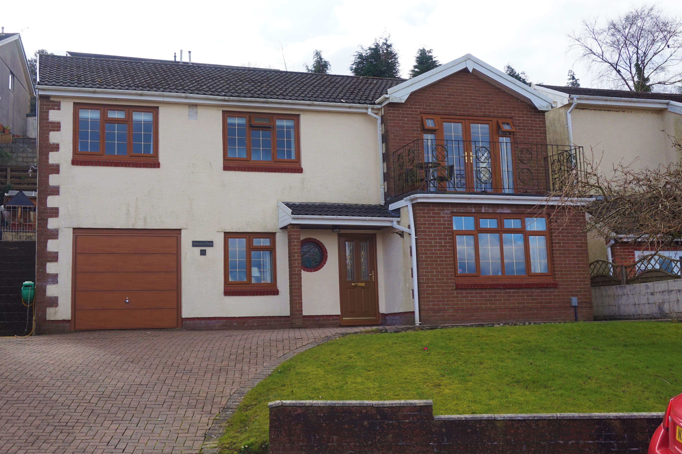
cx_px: 304
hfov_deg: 45.8
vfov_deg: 31.4
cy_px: 203
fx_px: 806
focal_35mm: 43
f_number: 8
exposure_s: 1/160
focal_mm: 25
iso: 100
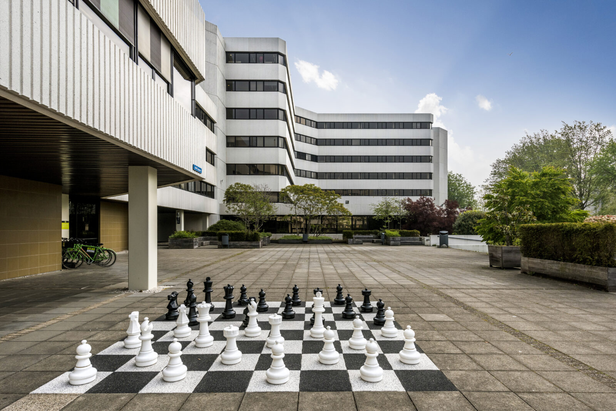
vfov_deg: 62.0
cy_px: 206
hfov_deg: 84.0
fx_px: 342
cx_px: 308
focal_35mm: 20
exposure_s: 1/800
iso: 250
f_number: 9
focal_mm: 20
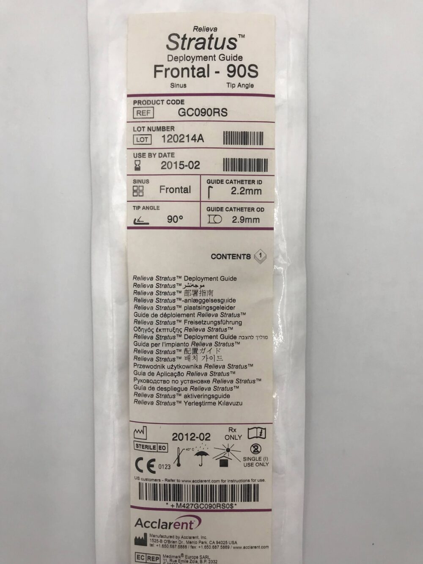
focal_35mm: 28
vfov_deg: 63.4
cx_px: 212
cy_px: 282
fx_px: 456
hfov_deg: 49.8
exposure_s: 1/293
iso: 20
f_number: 1.8
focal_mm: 3.99
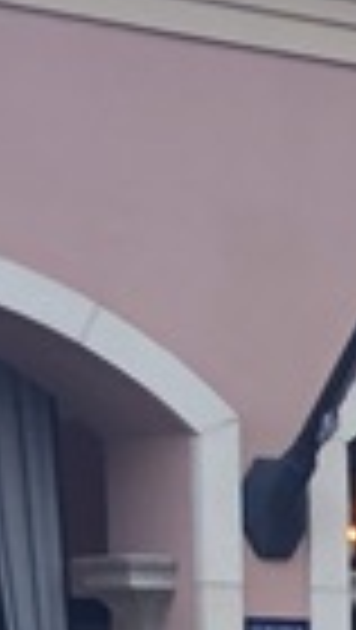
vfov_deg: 9.3
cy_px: 1080
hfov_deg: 4.6
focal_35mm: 223
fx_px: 3733
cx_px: 1766
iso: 25
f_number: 1.8
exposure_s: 1/120
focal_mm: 4
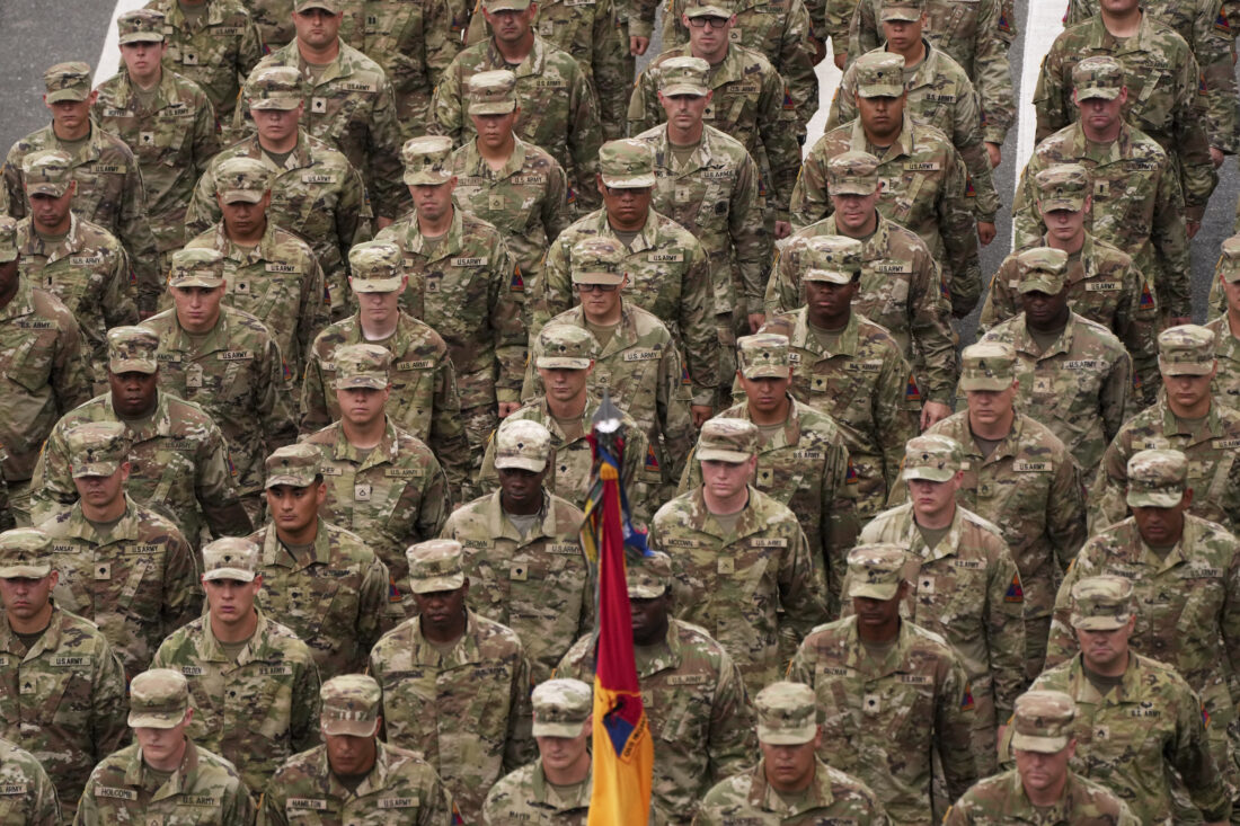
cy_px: 413
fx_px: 13775
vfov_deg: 3.4
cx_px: 620
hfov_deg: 5.2
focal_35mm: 400
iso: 2000
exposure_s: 1/800
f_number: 7.1
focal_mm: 400
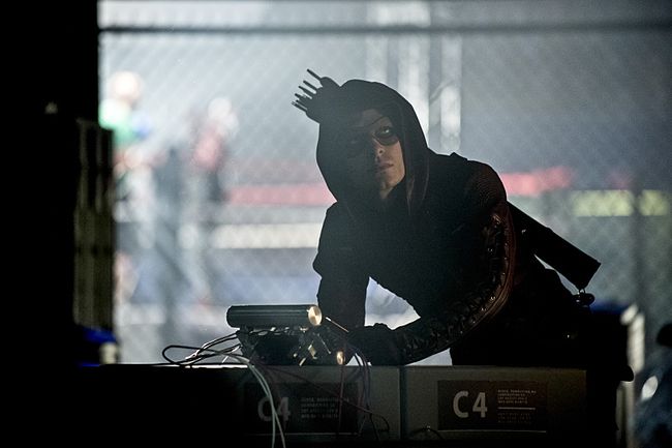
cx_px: 336
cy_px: 224
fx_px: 3732
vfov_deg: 6.9
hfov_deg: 10.3
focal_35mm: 200
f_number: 3.2
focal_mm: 200
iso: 4000
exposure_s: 1/320
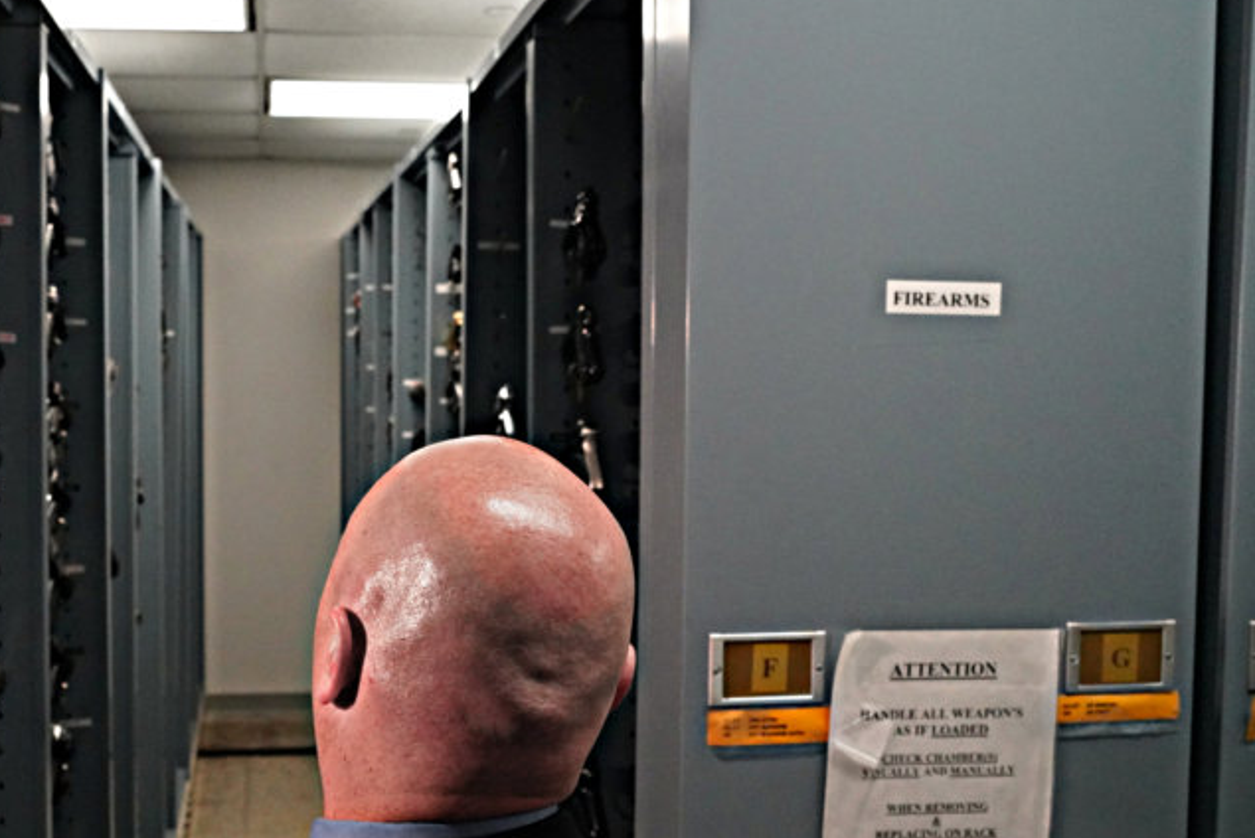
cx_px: 374
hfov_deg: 54.1
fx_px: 1186
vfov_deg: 38.9
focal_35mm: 34
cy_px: 389
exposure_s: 1/250
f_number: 6.3
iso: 8000
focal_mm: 24
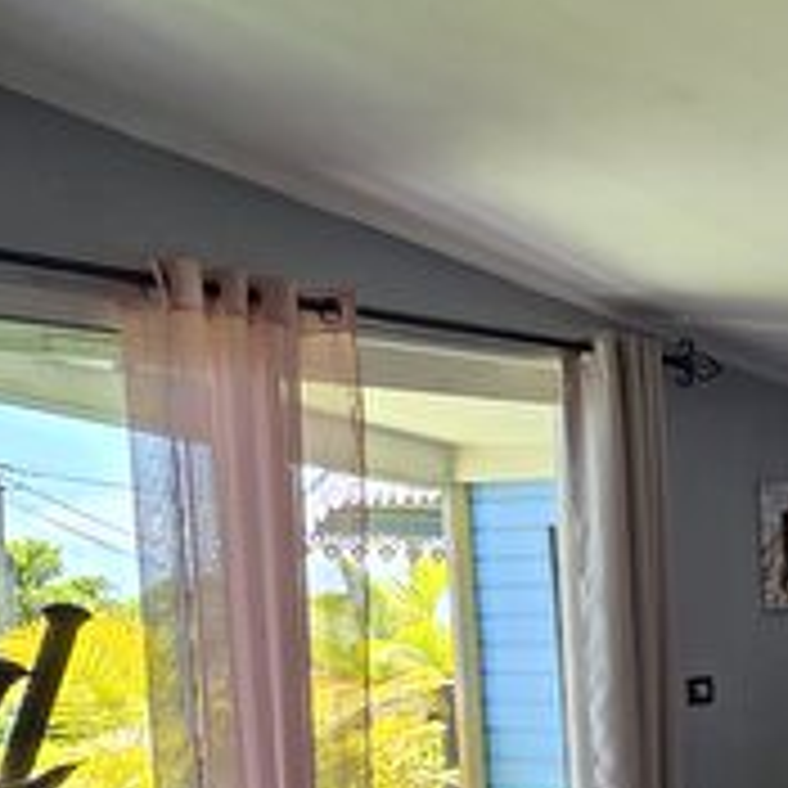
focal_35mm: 46
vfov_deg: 35.6
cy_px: 633
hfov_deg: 22.0
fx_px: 1185
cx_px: 1427
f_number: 1.9
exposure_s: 1/120
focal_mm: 2.2
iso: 100
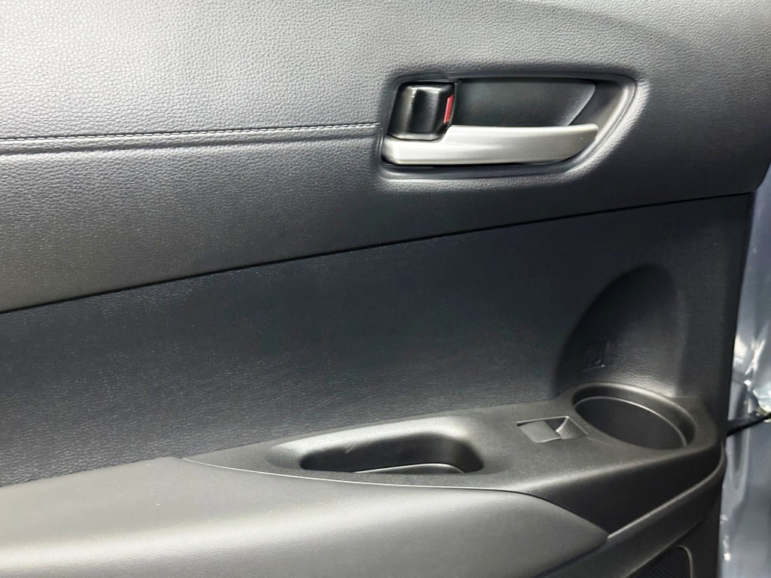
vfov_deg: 30.3
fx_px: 1069
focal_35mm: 48
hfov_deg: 39.7
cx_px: 386
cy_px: 289
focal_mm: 6.86
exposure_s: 1/30
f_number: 1.78
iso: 640
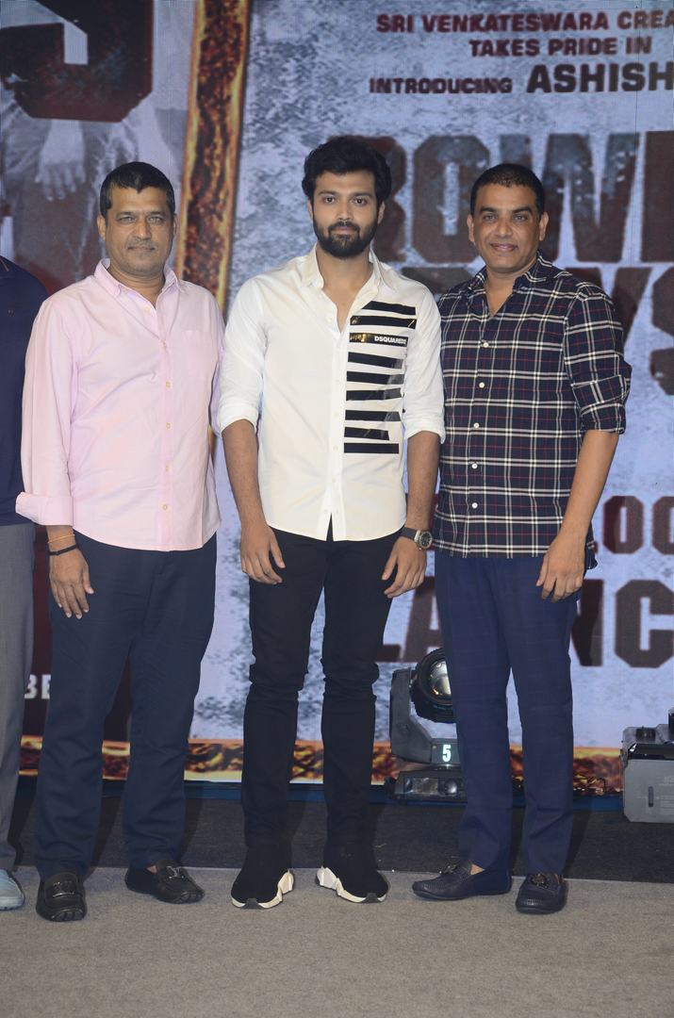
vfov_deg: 26.0
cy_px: 509
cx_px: 337
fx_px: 2201
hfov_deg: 17.4
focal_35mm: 78
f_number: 6.7
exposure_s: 1/125
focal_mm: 52
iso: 400
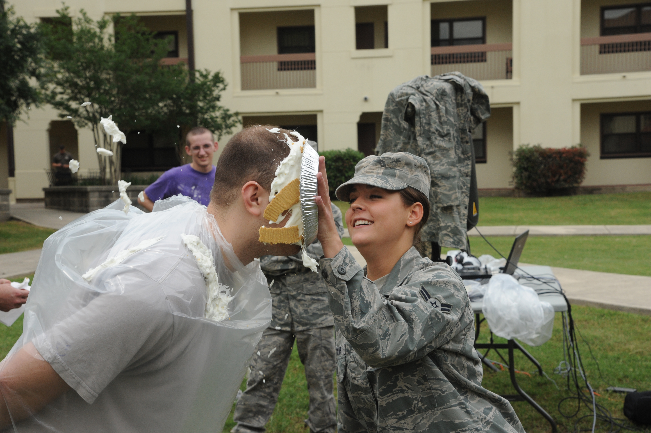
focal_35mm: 66
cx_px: 321
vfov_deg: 20.6
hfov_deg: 30.5
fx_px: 1193
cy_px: 219
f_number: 13
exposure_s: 1/640
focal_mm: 65
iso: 1250
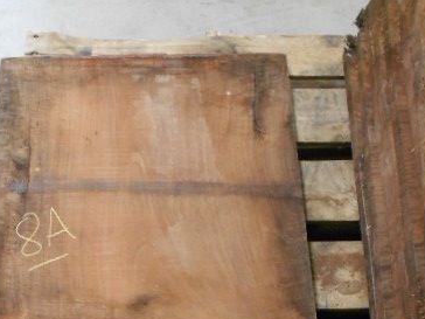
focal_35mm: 51
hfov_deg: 37.3
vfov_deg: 27.6
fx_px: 626
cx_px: 162
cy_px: 279
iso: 400
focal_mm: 5.1
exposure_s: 1/30
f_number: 3.4
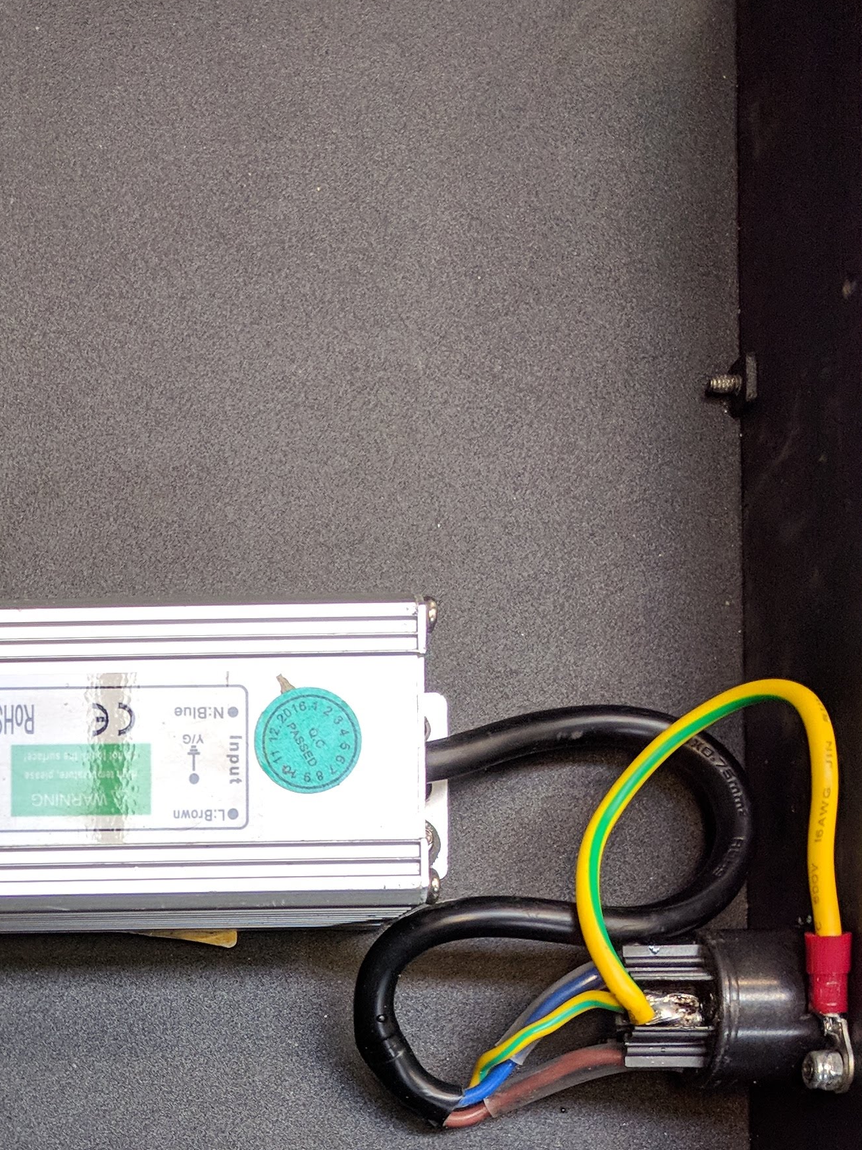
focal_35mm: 60
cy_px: 1129
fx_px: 1992
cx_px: -125
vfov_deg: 30.1
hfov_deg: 22.8
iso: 128
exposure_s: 1/125
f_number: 2
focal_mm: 4.67
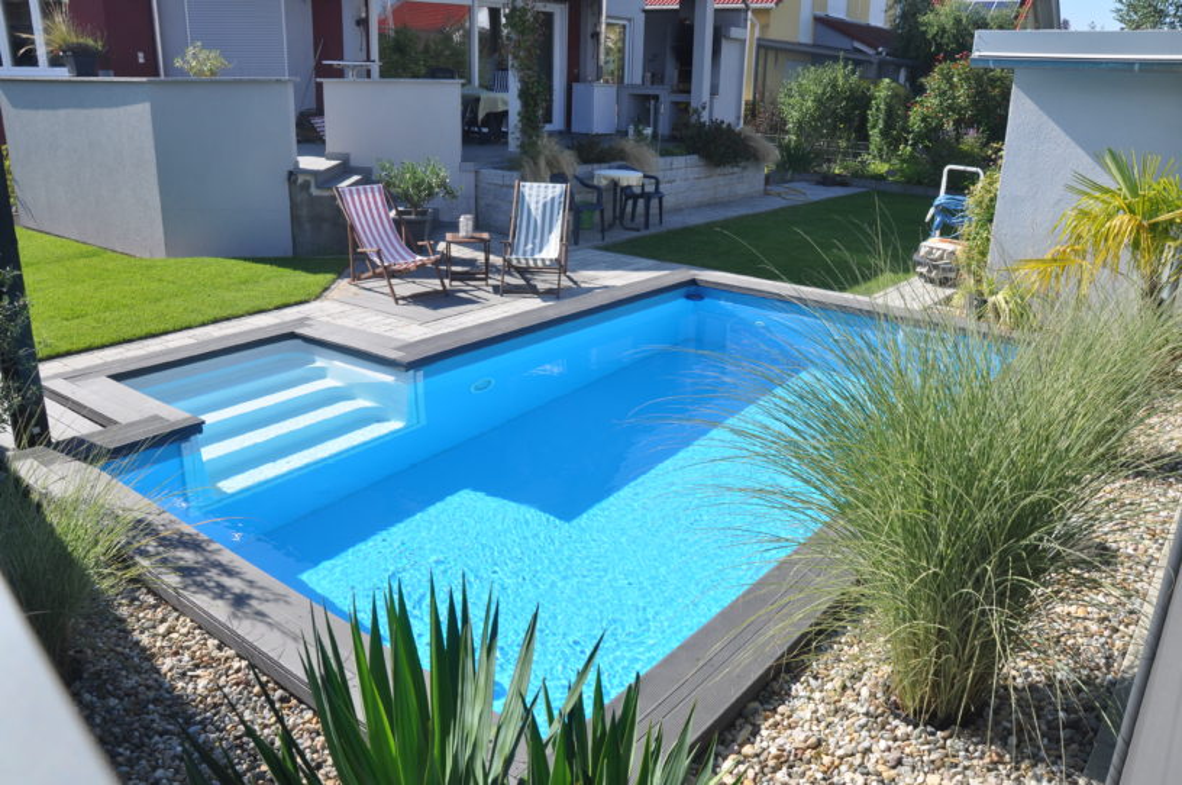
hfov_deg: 67.4
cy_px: 392
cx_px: 591
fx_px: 885
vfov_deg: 47.8
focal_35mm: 27
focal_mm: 18
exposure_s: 1/250
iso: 200
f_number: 8
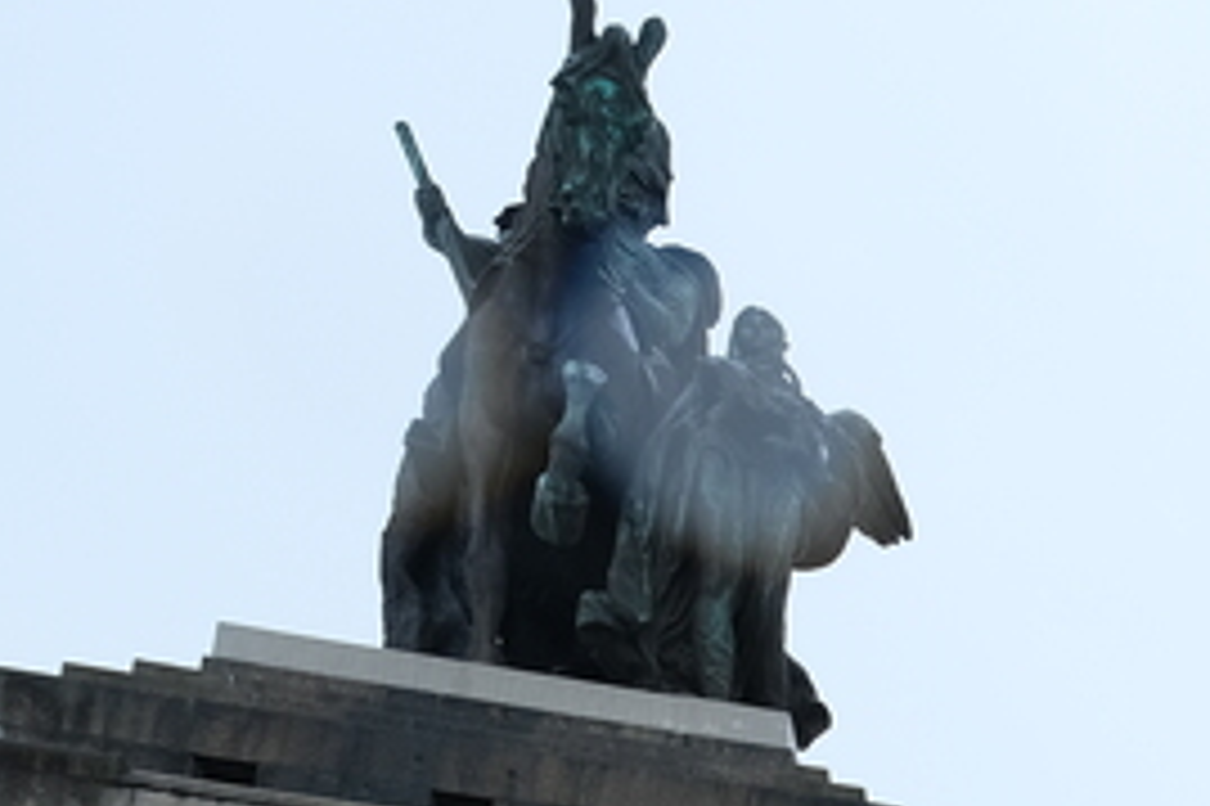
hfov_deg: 23.5
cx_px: 1853
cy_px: 1639
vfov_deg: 15.7
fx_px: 2250
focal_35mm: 67
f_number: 5.6
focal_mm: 10
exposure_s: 1/105
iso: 320
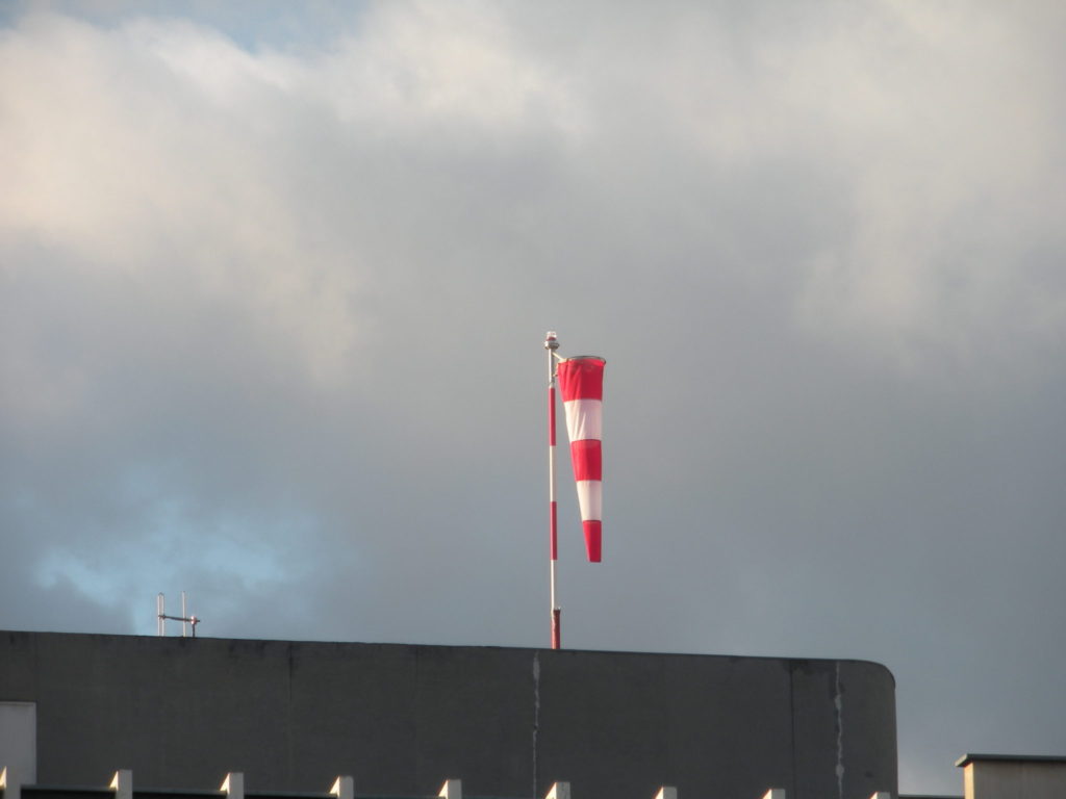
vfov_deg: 8.5
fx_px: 5358
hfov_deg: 11.4
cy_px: 400
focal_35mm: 174
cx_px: 533
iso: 64
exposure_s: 1/160
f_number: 5.6
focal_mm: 31.5
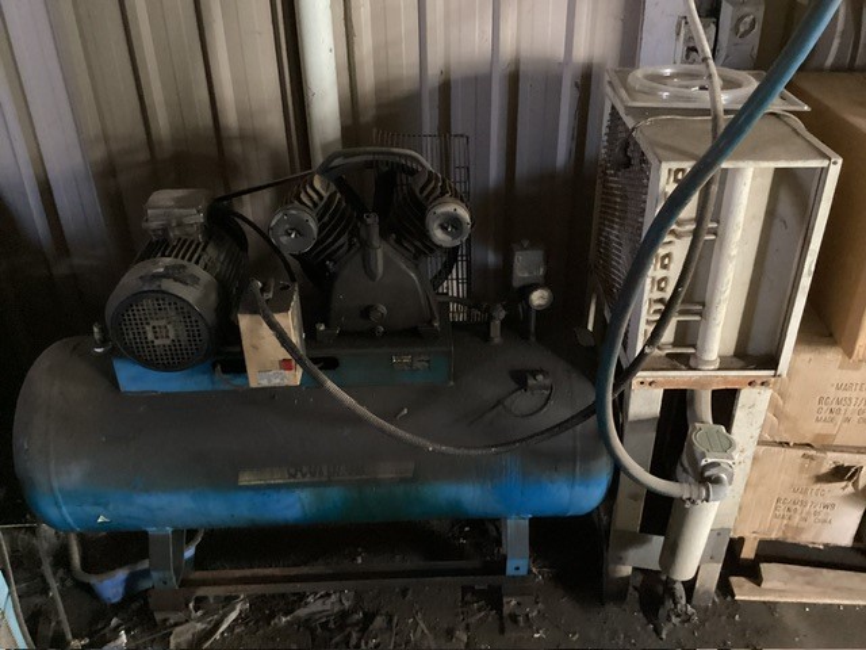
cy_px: 325
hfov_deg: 58.4
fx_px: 776
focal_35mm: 31
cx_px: 433
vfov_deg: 45.4
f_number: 2.4
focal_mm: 3.3
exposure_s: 1/25
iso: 500
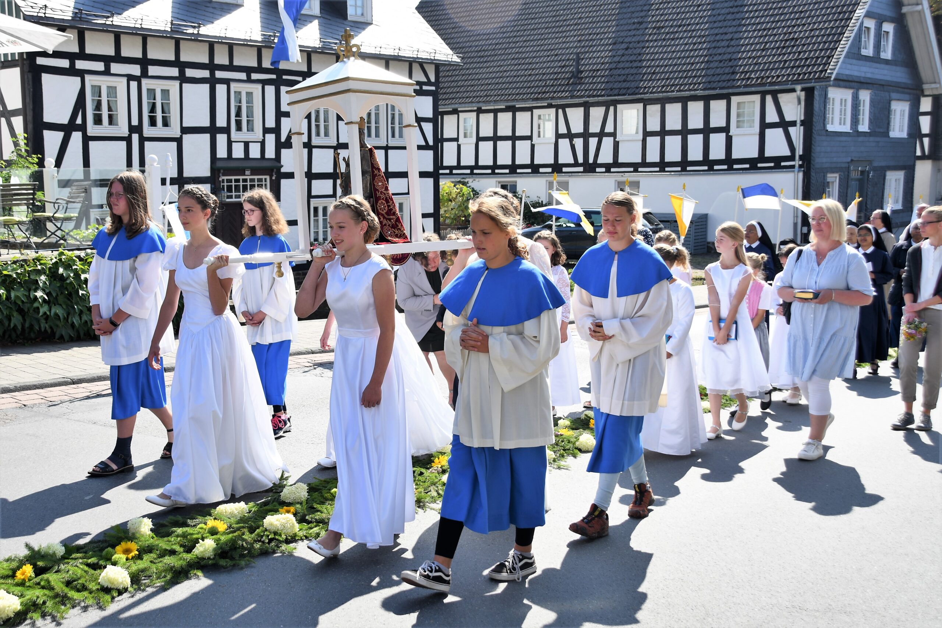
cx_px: 471
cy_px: 314
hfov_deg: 49.6
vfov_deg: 34.2
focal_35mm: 39
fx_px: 1020
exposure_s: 1/250
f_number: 5.6
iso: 100
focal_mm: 26
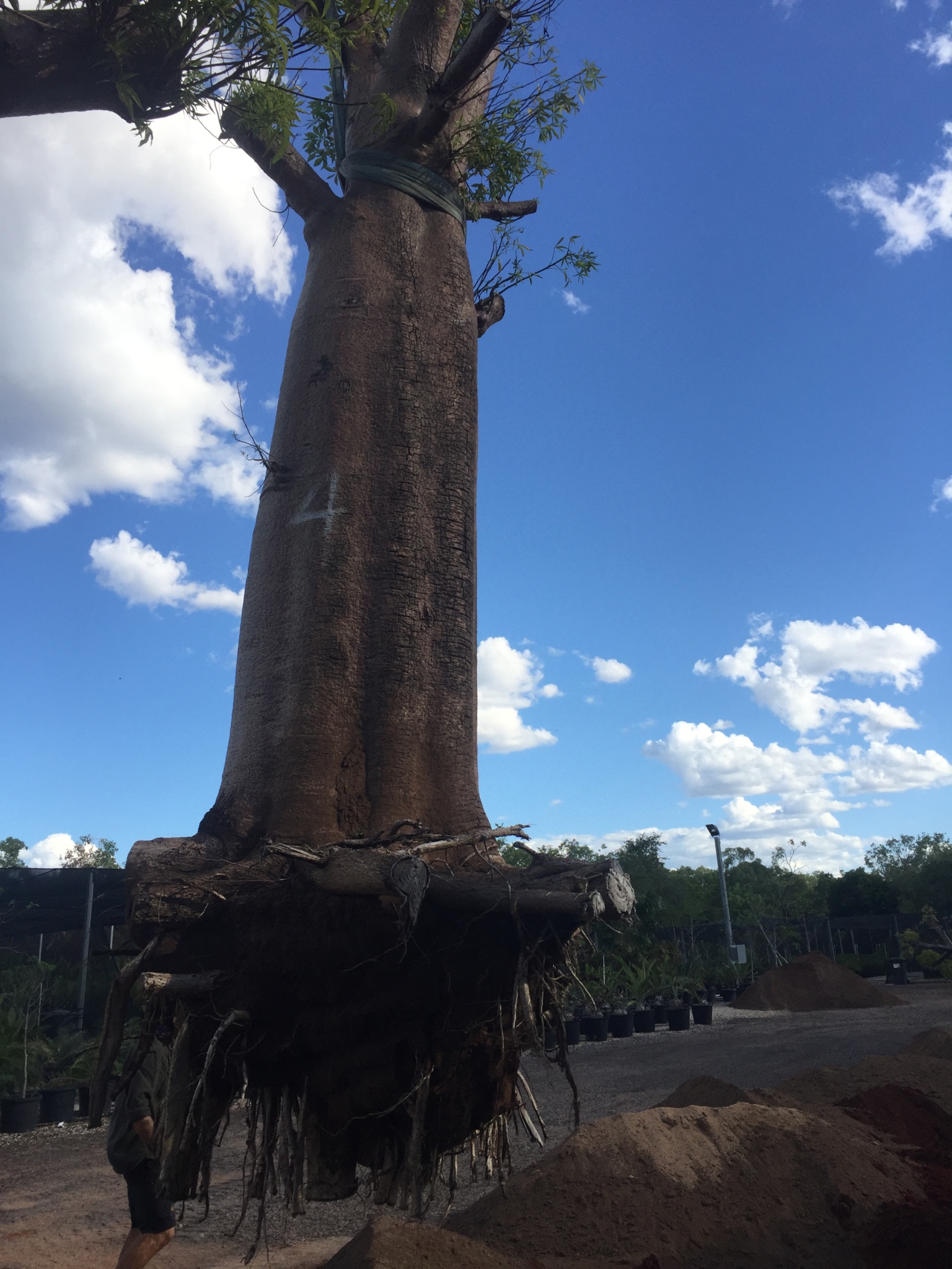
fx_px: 1063
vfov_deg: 61.7
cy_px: 634
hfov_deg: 48.2
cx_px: 476
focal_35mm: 29
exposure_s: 1/1799
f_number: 2.2
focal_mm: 4.15
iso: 32
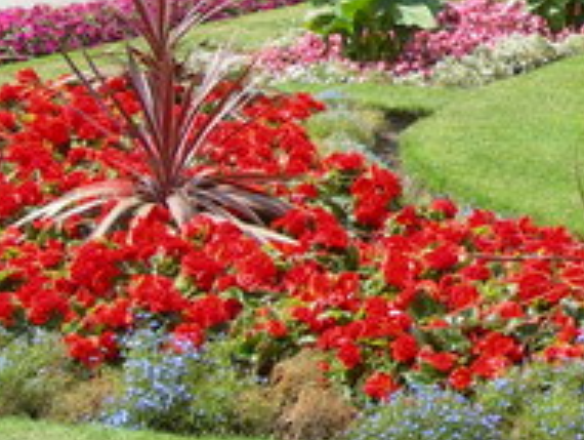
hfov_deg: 14.3
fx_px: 2162
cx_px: 888
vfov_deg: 11.5
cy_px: 12
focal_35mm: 128
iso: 50
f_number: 4.8
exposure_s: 1/230
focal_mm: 7.8
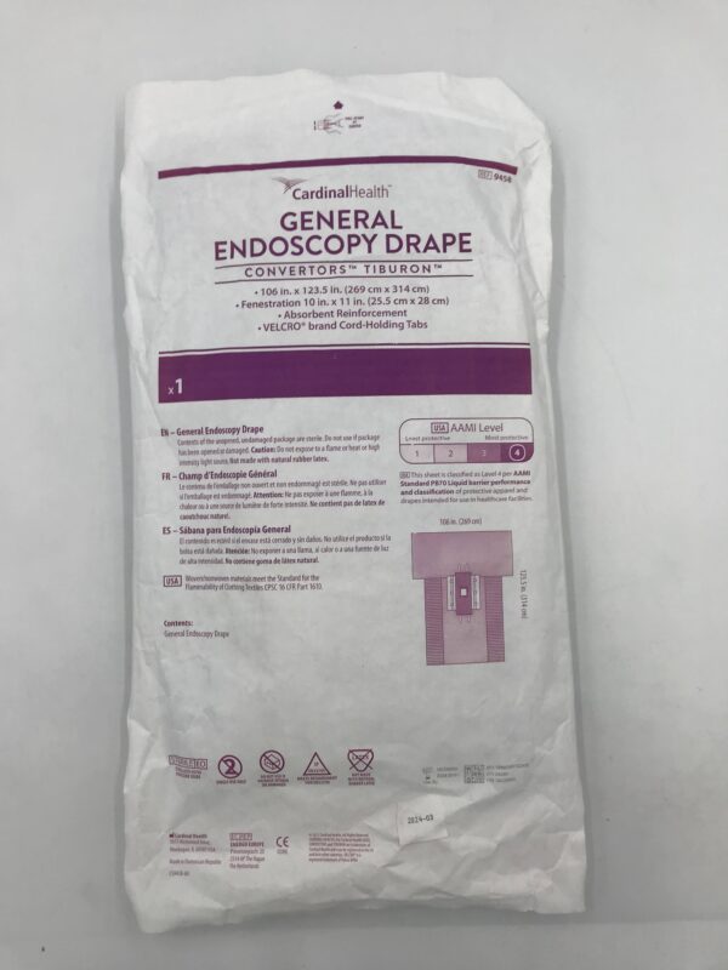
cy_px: 485
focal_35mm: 28
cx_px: 364
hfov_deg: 49.7
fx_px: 785
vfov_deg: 63.4
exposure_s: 1/120
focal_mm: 3.99
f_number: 1.8
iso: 20
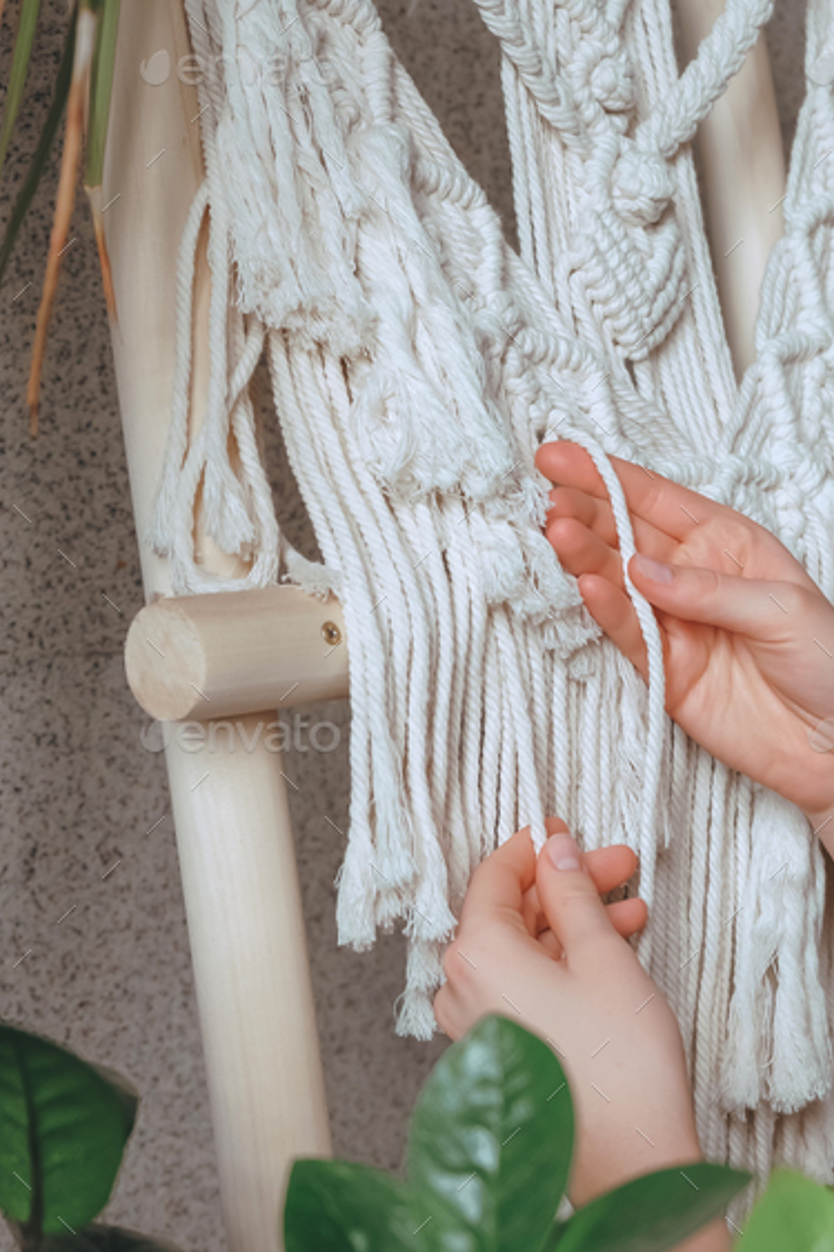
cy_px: 719
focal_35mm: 66
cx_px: 567
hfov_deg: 20.5
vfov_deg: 30.5
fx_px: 2295
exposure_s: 1/125
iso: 250
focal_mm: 27.7
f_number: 3.2
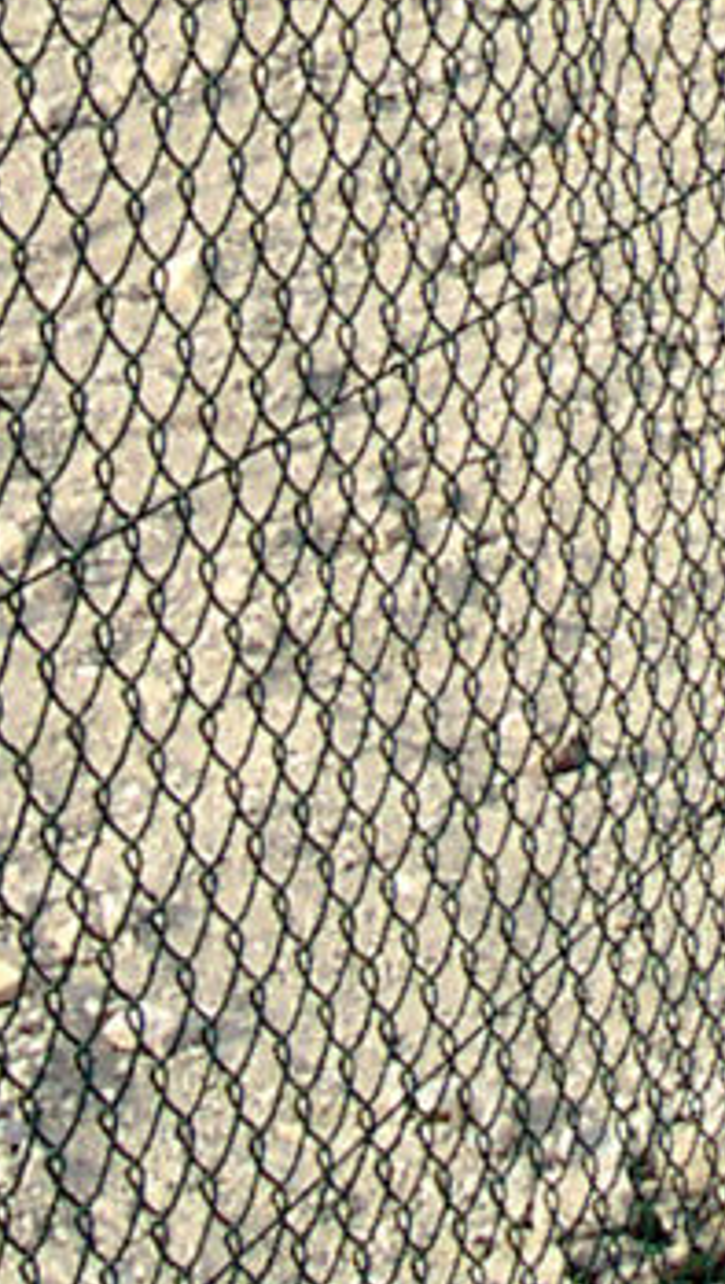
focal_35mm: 175
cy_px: -530
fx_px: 5965
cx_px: 1108
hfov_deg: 6.8
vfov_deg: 11.8
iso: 120
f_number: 4.8
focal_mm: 8
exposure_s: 1/700
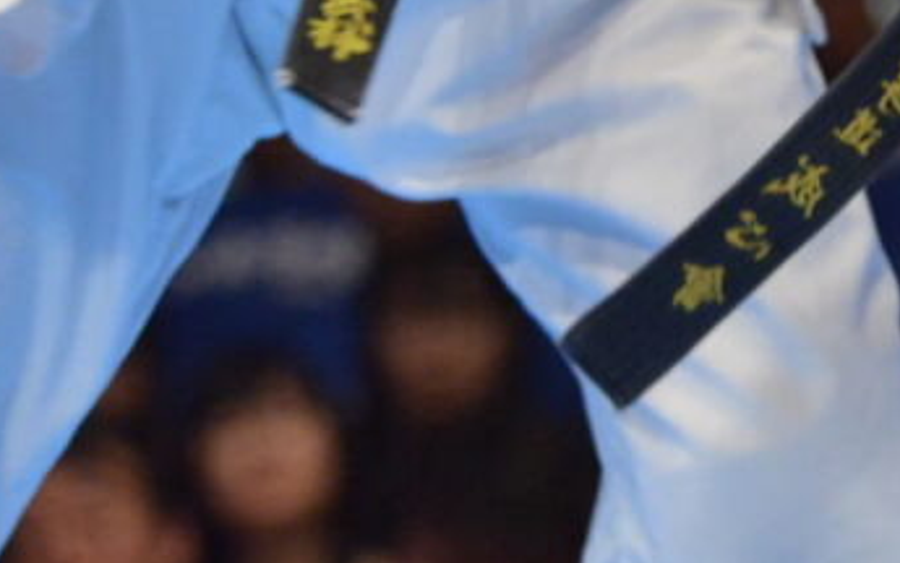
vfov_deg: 1.8
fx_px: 18356
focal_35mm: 748
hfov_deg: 2.8
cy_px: -549
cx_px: 798
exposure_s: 1/320
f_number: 5.6
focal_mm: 165
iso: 3200
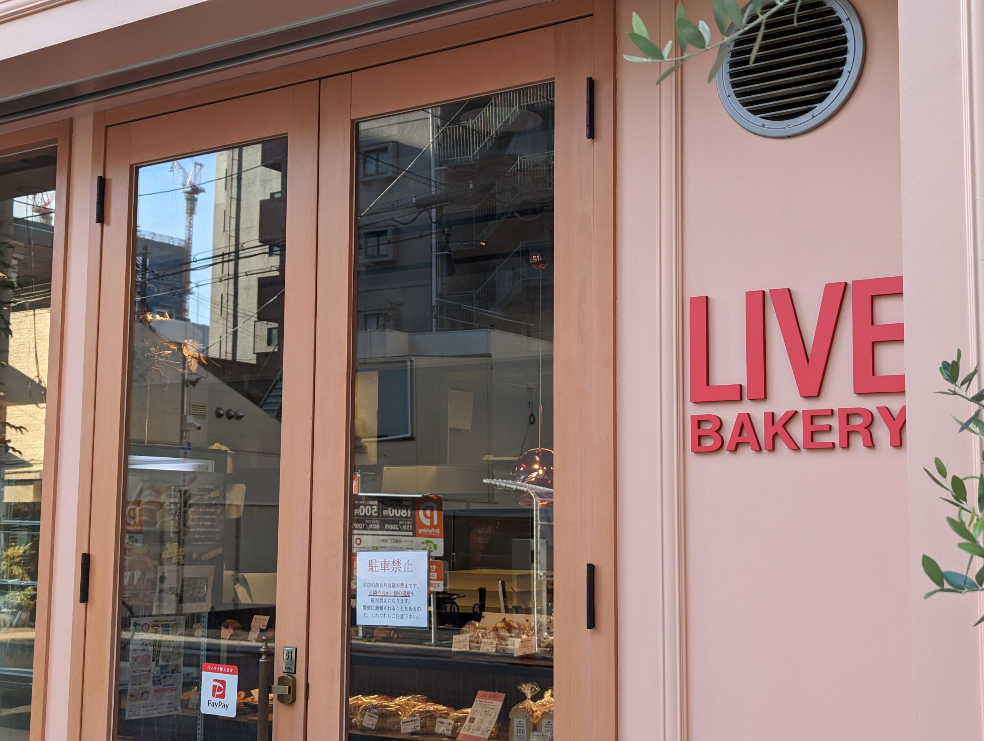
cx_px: 492
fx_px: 1367
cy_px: 370
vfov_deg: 30.3
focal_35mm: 48
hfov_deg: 39.6
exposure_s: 1/231
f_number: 1.85
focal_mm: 6.81
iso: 48
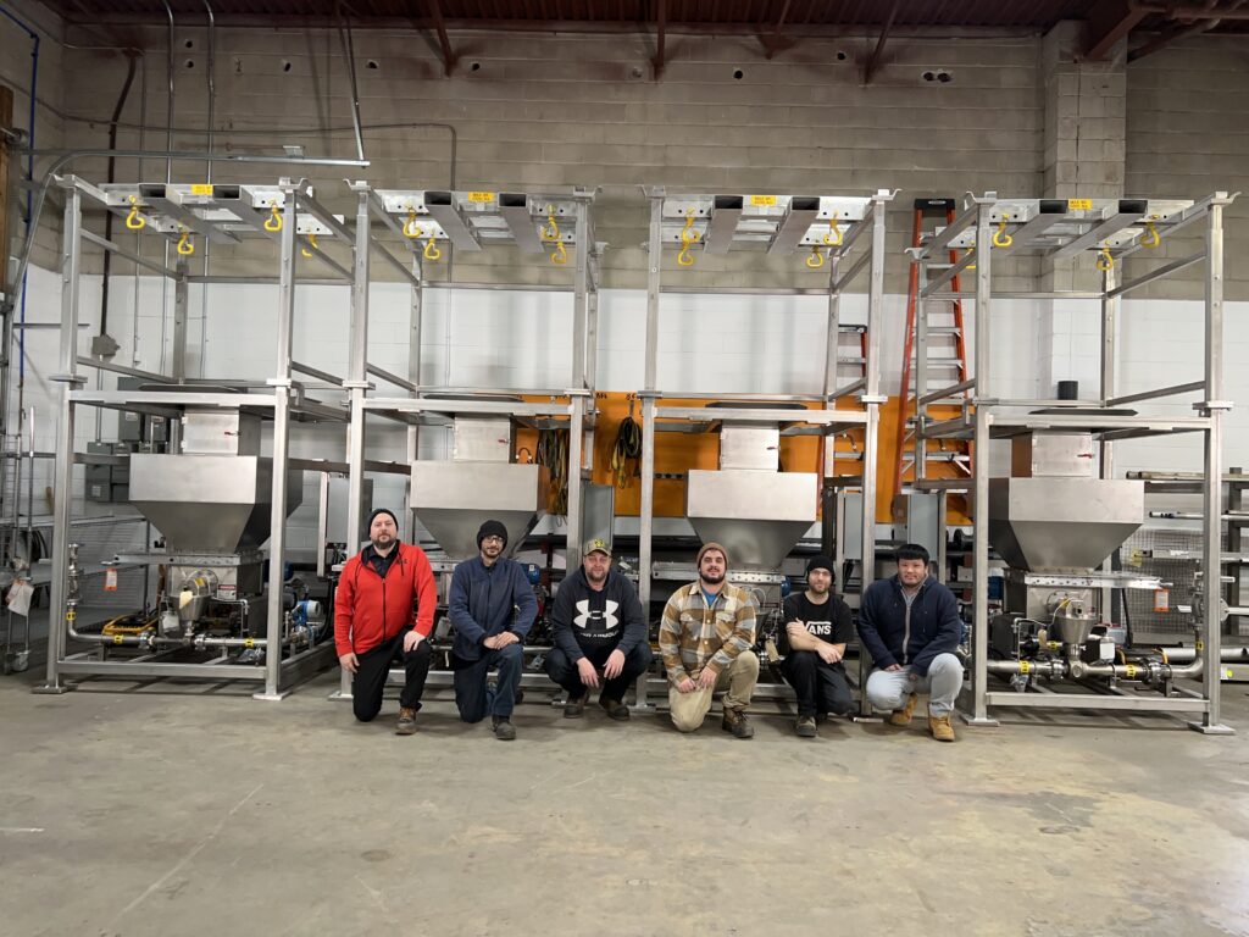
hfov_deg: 67.3
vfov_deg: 53.1
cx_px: 624
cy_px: 468
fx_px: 938
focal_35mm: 26
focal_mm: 5.7
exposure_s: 1/92
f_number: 1.5
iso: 125
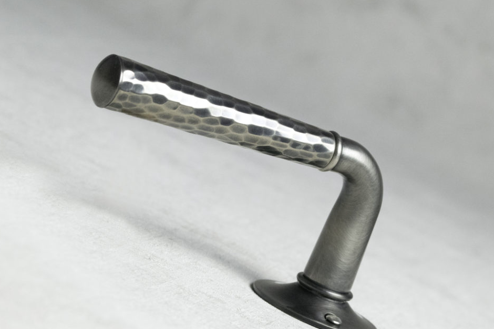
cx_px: 258
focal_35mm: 172
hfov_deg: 12.0
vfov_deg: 8.0
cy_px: 172
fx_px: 2354
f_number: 13
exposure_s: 1/160
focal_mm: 105
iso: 3200
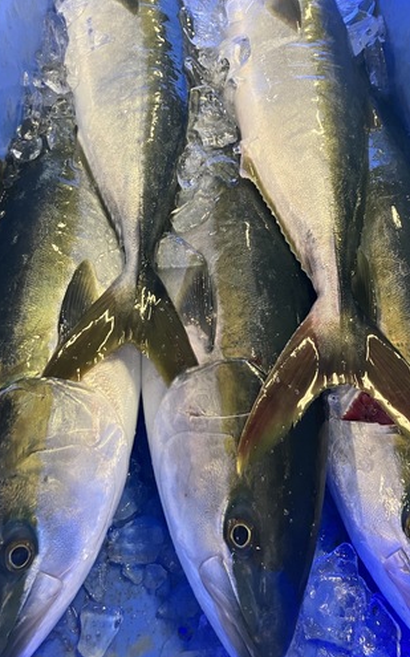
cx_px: 213
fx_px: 537
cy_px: 330
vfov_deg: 62.9
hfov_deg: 41.8
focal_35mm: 30
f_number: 1.8
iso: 320
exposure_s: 1/33
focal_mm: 3.99
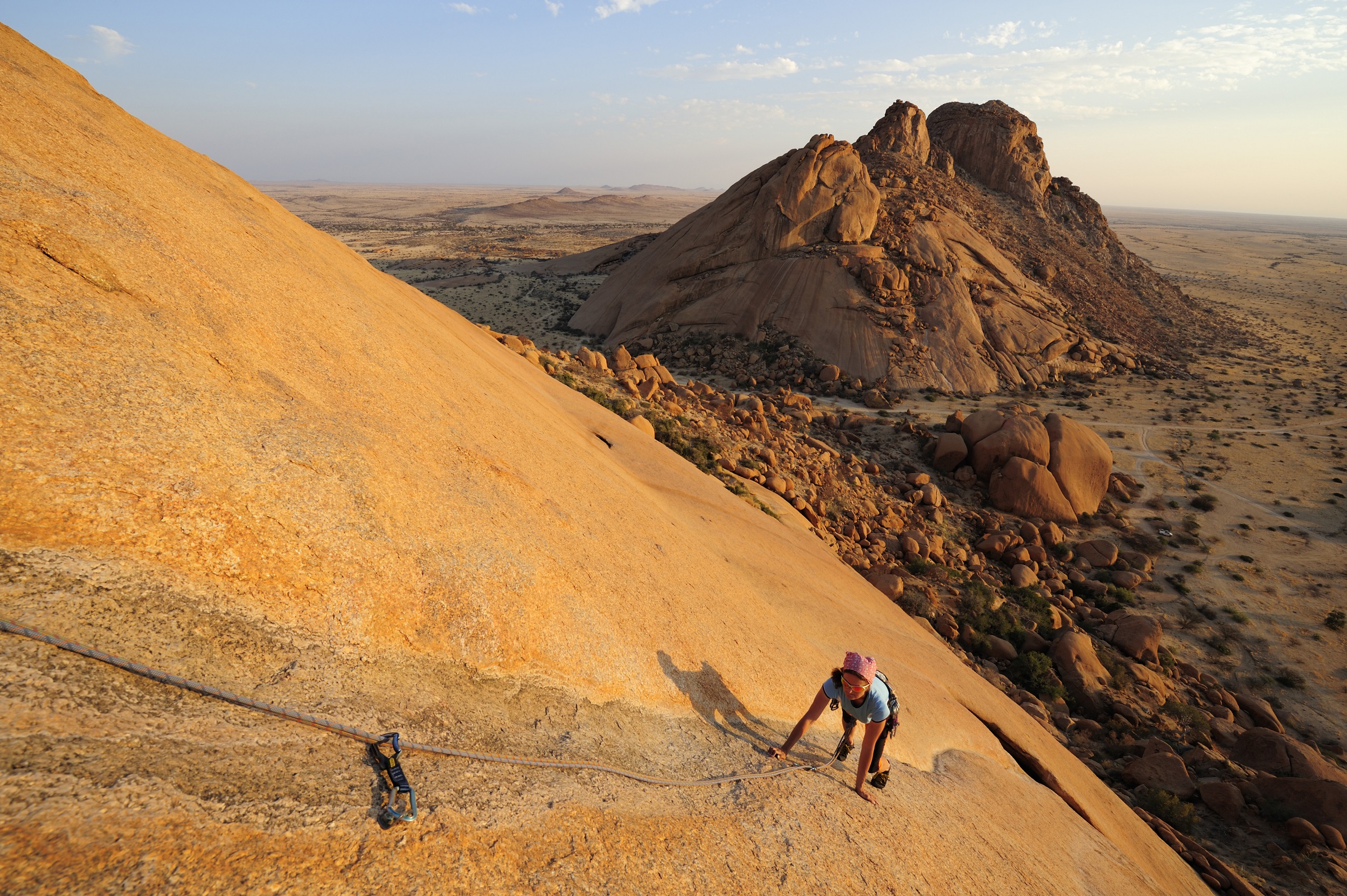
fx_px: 523
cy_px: 448
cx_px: 674
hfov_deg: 104.3
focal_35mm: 14
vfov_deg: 81.1
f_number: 10
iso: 200
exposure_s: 1/125
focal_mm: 14
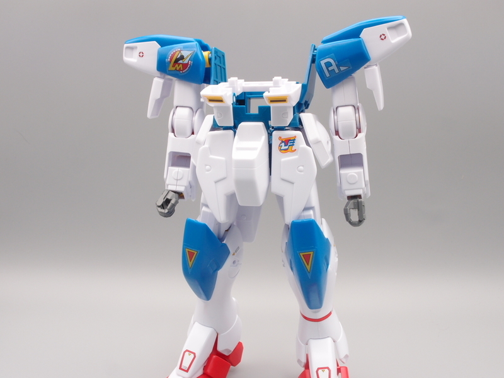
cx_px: 252
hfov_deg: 41.2
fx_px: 670
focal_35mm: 46
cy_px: 189
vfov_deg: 31.5
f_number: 8
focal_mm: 9.87
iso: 100
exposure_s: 1/5
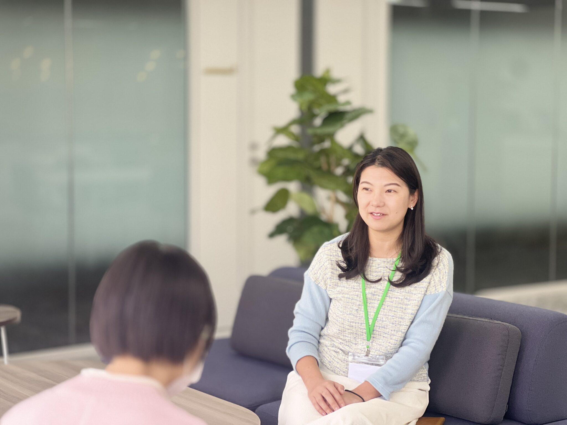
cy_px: 212
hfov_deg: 25.3
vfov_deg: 19.1
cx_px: 284
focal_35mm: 77
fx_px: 1261
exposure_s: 1/121
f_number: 2.8
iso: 250
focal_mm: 9
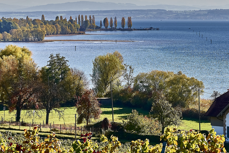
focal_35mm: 180
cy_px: 43
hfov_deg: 11.4
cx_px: 177
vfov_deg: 7.6
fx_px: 1145
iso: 50
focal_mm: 90
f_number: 9
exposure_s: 1/320
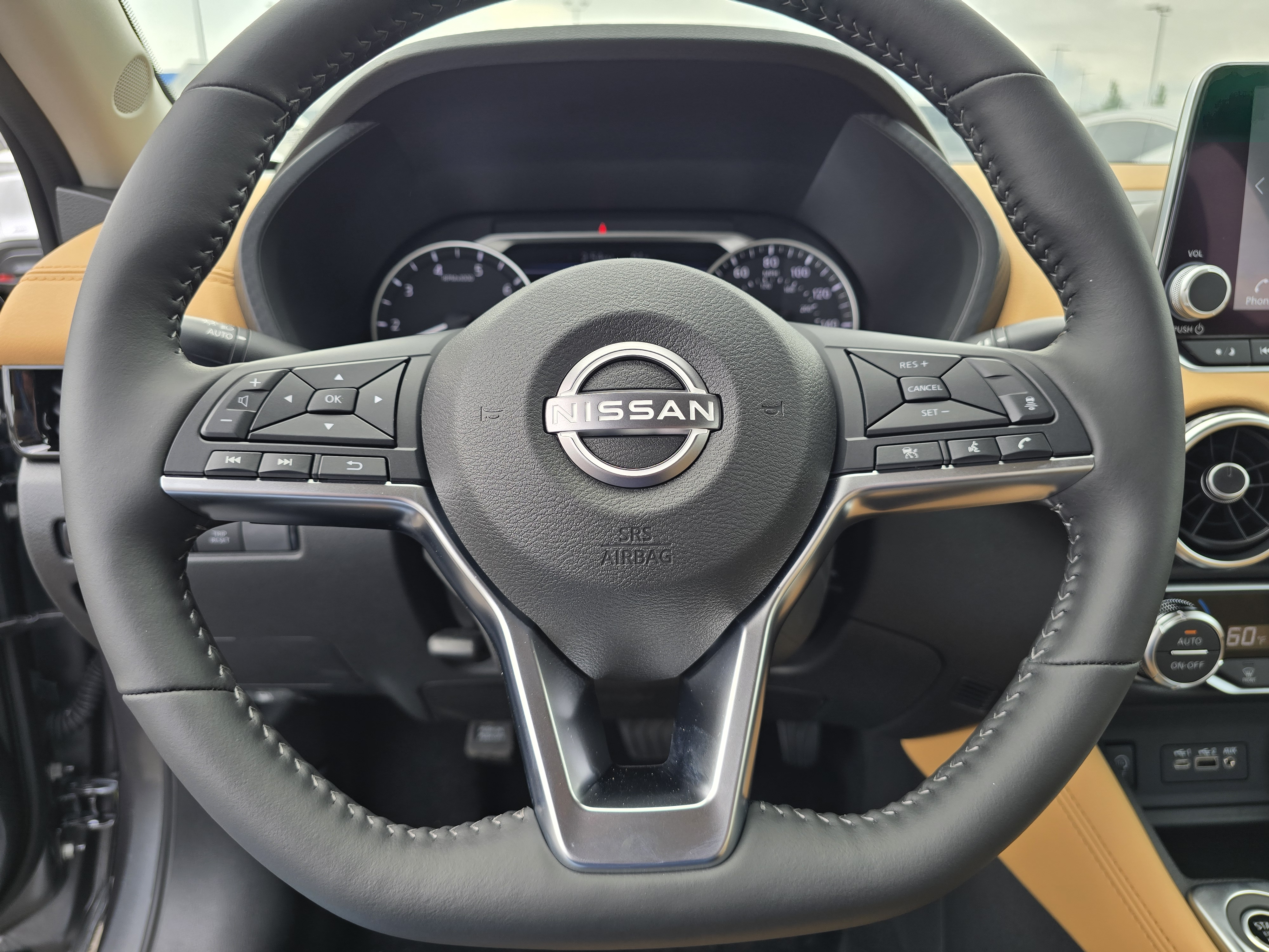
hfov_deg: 73.9
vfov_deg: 58.9
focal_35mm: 23
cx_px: 634
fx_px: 843
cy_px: 476
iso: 20
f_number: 1.7
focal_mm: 6.3
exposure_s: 1/180
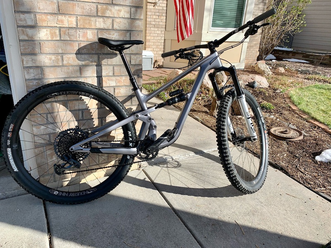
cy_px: 124
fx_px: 249
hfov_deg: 67.3
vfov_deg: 53.1
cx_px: 166
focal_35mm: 26
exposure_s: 1/1560
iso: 25
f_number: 1.8
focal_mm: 4.25
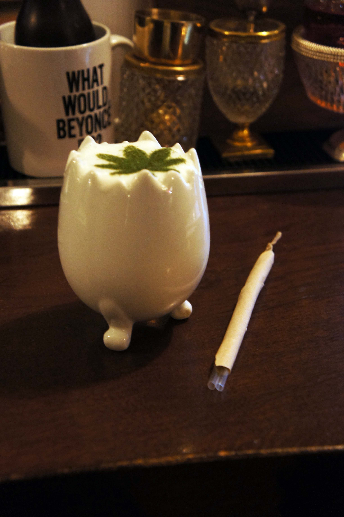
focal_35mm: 54
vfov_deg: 36.9
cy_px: 258
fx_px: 775
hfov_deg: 25.0
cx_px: 172
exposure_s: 1/10
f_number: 4.5
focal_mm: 36
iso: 1600
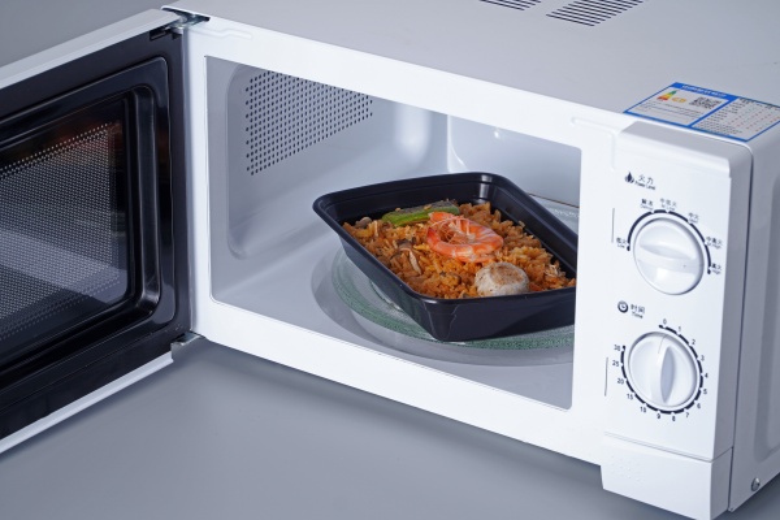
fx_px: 2405
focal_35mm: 111
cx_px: 390
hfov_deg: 18.4
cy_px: 260
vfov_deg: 12.3
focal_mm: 74
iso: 100
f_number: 9
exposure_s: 1/160
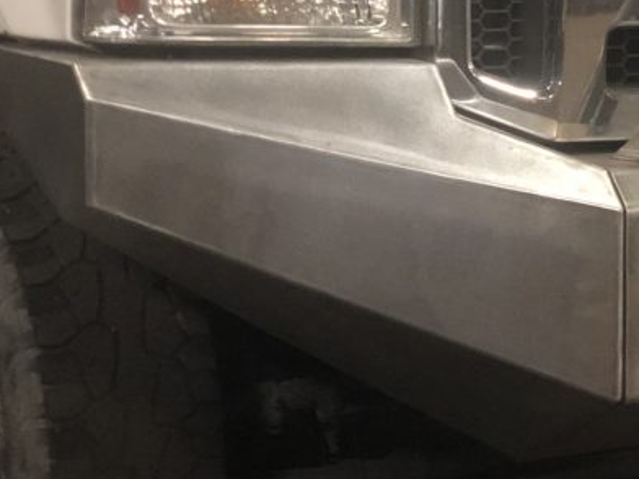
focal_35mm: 136
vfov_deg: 10.9
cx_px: 813
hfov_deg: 14.0
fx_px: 2511
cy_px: 98
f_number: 2.4
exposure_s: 1/11
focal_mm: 6
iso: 160
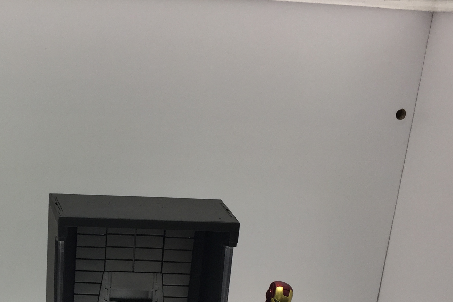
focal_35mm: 56
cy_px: 304
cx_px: 93
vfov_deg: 23.2
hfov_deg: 34.6
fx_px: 705
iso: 50
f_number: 2.2
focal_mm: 4.15
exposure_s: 1/120
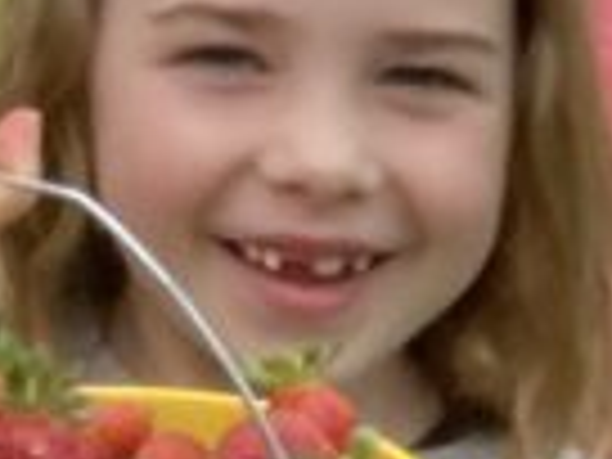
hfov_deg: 8.1
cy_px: -772
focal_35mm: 241
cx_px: -238
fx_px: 4261
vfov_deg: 5.8
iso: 20
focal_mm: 2.87
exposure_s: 1/215
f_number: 2.2
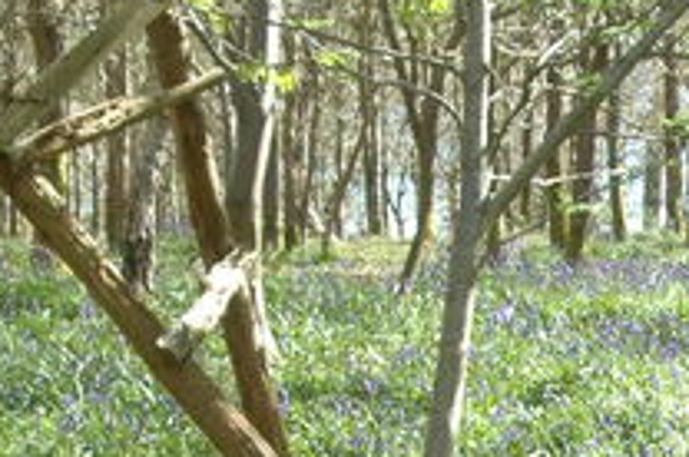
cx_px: 1057
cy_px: 712
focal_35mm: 182
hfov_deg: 10.9
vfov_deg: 7.4
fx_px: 3478
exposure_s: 1/160
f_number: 6.3
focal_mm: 28
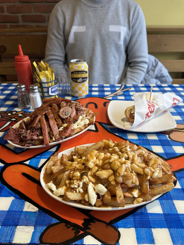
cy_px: 123
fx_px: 177
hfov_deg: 54.9
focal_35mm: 25
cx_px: 93
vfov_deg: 69.4
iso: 200
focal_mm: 6.86
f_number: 1.78
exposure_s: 1/120
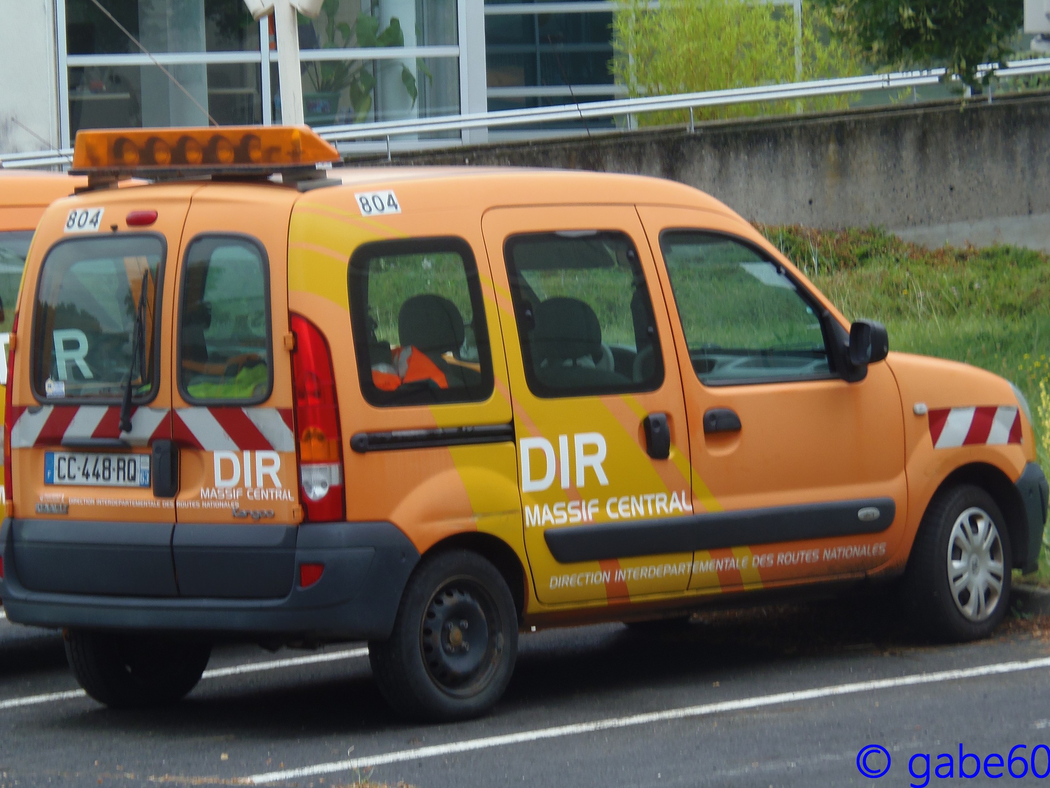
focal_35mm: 212
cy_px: 394
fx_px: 6431
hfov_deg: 9.3
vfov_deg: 7.0
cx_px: 527
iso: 64
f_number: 5
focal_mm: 39.2
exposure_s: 1/125
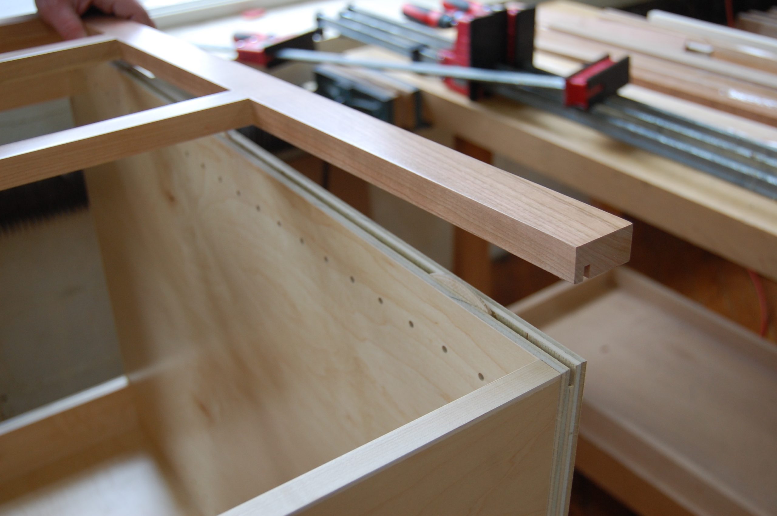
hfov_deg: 46.4
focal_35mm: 42
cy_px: 258
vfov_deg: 31.8
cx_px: 388
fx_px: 906
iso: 400
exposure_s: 1/80
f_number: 4.5
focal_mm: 28
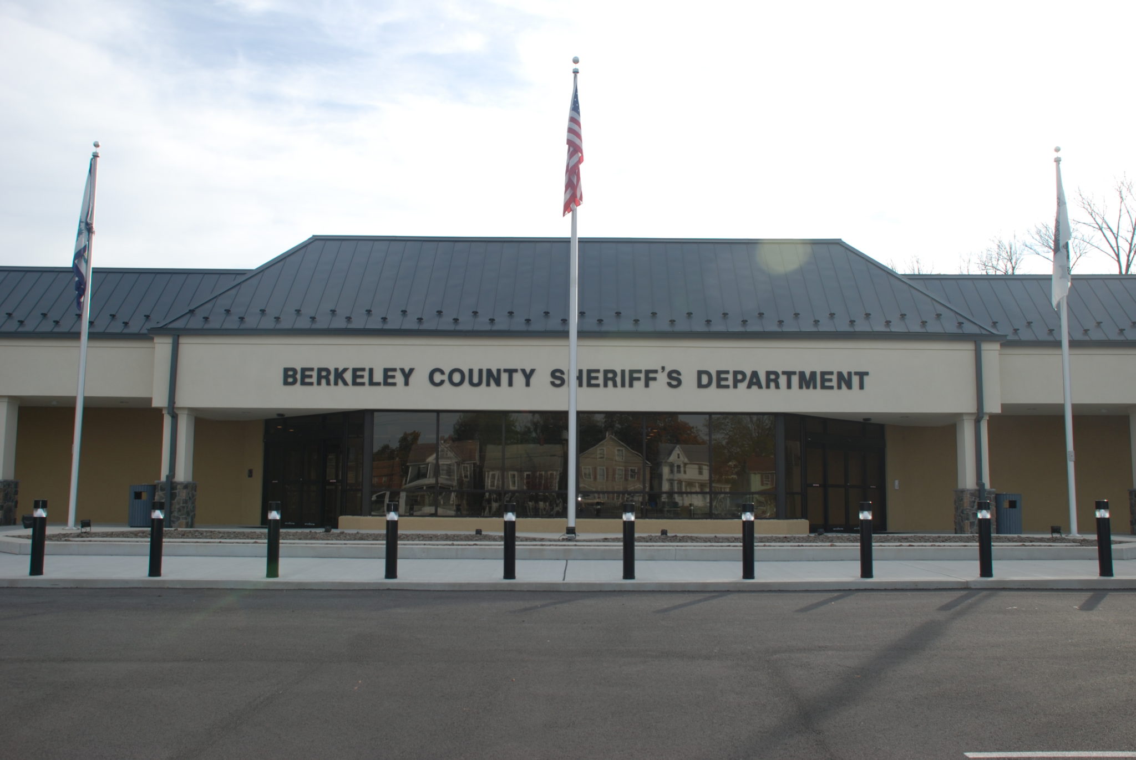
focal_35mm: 33
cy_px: 380
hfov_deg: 57.2
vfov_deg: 40.1
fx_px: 1043
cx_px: 568
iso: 100
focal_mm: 22
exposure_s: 1/200
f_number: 6.3
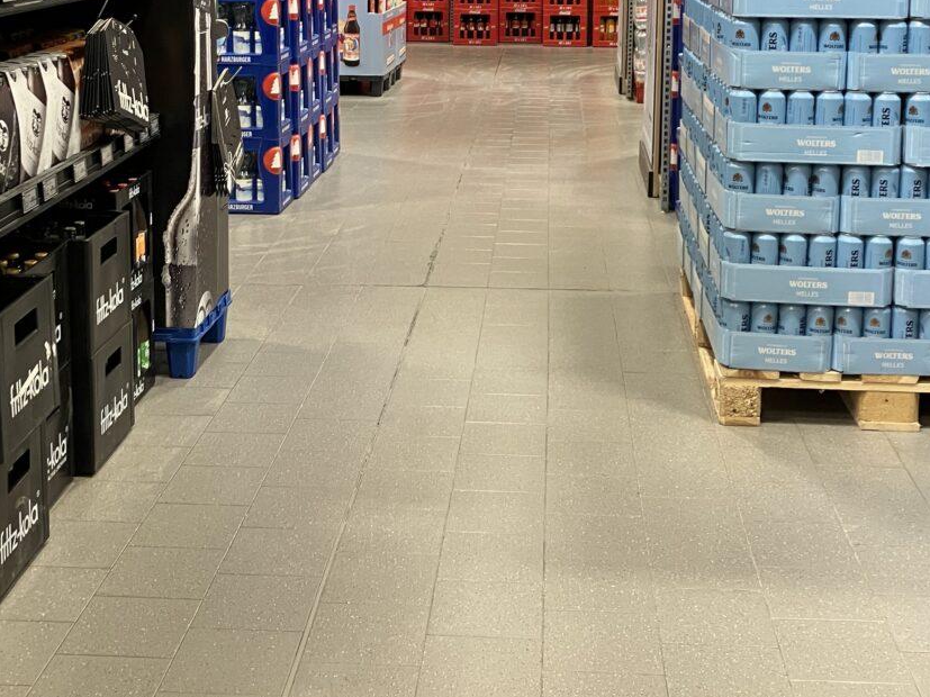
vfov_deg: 27.0
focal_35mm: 52
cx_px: 484
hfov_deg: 36.8
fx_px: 1397
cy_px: 66
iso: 80
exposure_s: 1/68
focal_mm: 3.99
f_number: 1.8
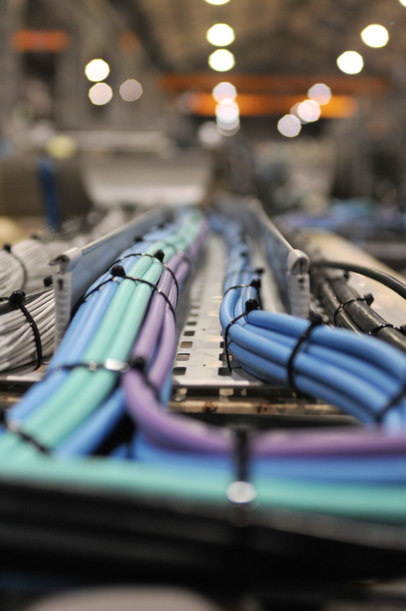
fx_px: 967
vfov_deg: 35.1
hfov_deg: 23.7
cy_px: 306
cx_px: 203
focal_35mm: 57
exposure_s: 1/30
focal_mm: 38
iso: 560
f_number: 2.8
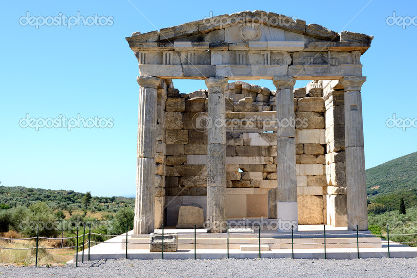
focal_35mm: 44
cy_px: 123
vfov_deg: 30.5
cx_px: 250
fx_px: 510
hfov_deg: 44.3
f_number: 8
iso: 100
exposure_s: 1/200
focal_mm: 35
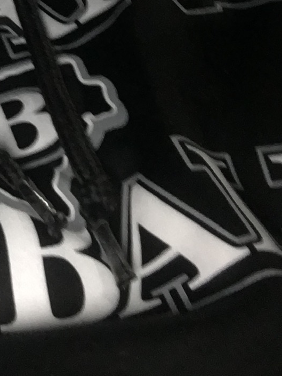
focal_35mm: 90
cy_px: 14
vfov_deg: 21.1
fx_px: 977
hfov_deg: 15.6
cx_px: -88
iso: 125
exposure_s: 1/15
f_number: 2.2
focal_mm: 2.65
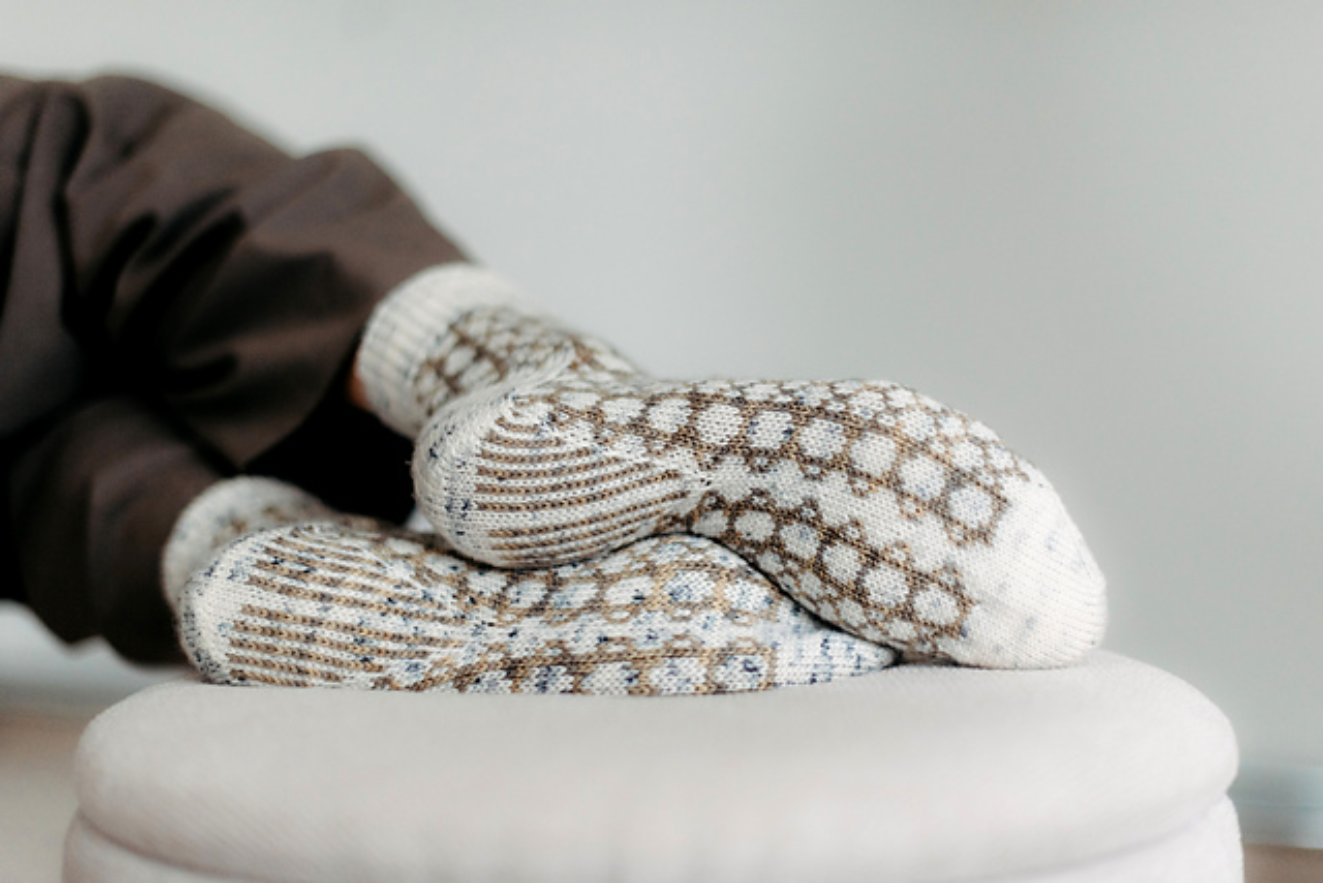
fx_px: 1838
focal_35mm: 50
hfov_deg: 39.6
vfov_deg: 27.0
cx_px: 662
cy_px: 442
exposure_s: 1/125
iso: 500
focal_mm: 50
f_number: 1.8
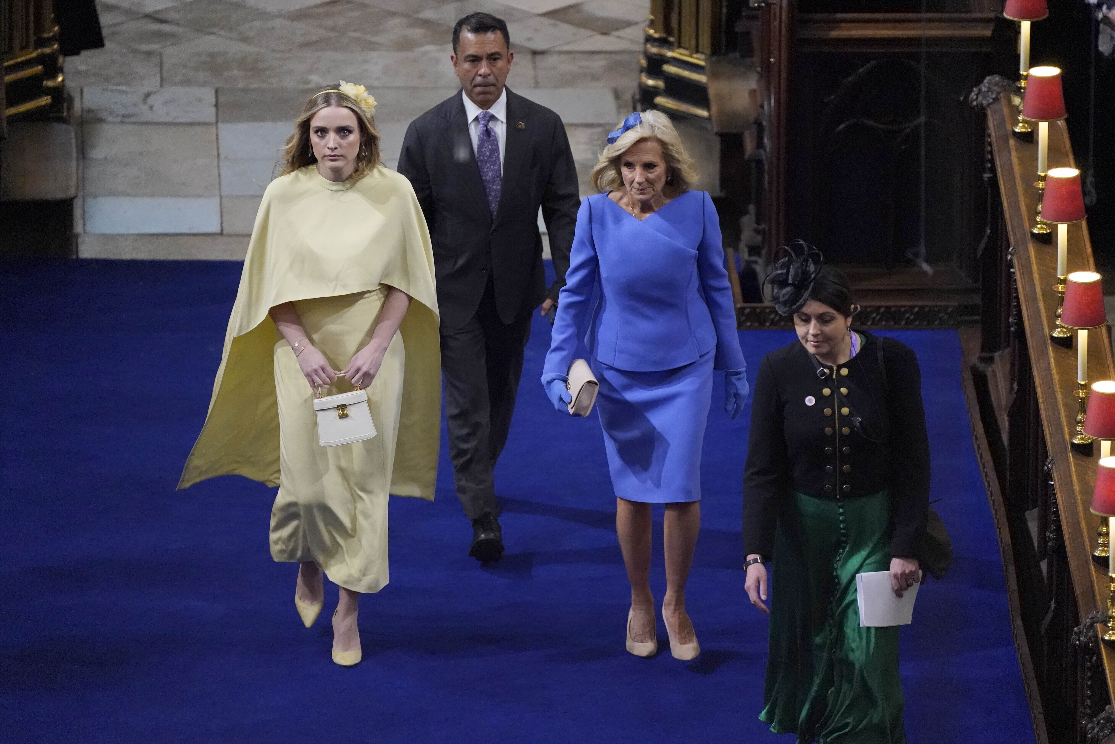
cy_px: 372
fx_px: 18582
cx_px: 558
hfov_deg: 3.4
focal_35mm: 600
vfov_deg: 2.3
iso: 10000
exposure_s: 1/400
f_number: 4
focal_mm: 600
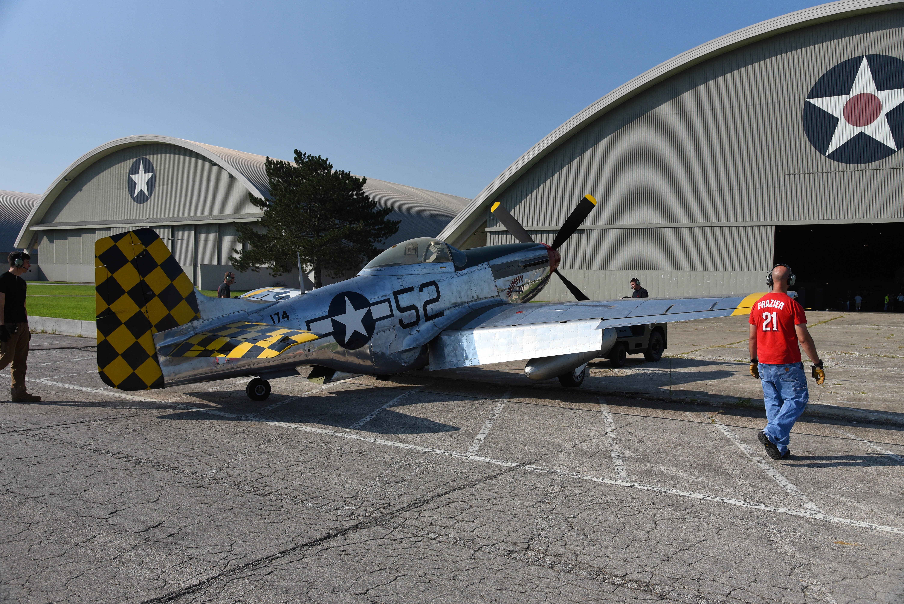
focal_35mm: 30
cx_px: 452
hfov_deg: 61.9
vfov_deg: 43.6
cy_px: 302
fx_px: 754
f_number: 7.1
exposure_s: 1/4000
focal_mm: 30
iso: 800
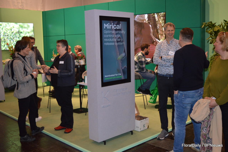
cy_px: 76
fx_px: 256
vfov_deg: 33.0
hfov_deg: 48.0
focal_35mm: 40
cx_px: 114
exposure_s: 1/200
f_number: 4
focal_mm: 27
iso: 900
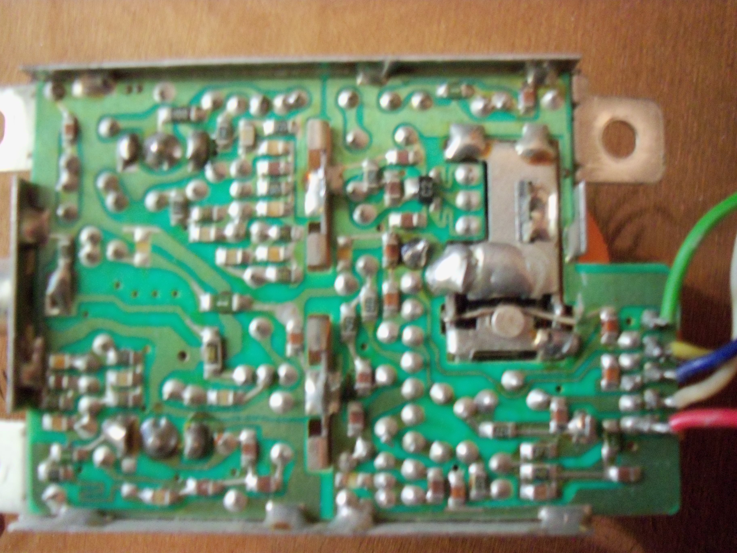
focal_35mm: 34
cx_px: 368
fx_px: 724
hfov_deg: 54.0
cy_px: 276
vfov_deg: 41.8
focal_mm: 5.7
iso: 400
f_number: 2.9
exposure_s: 1/5
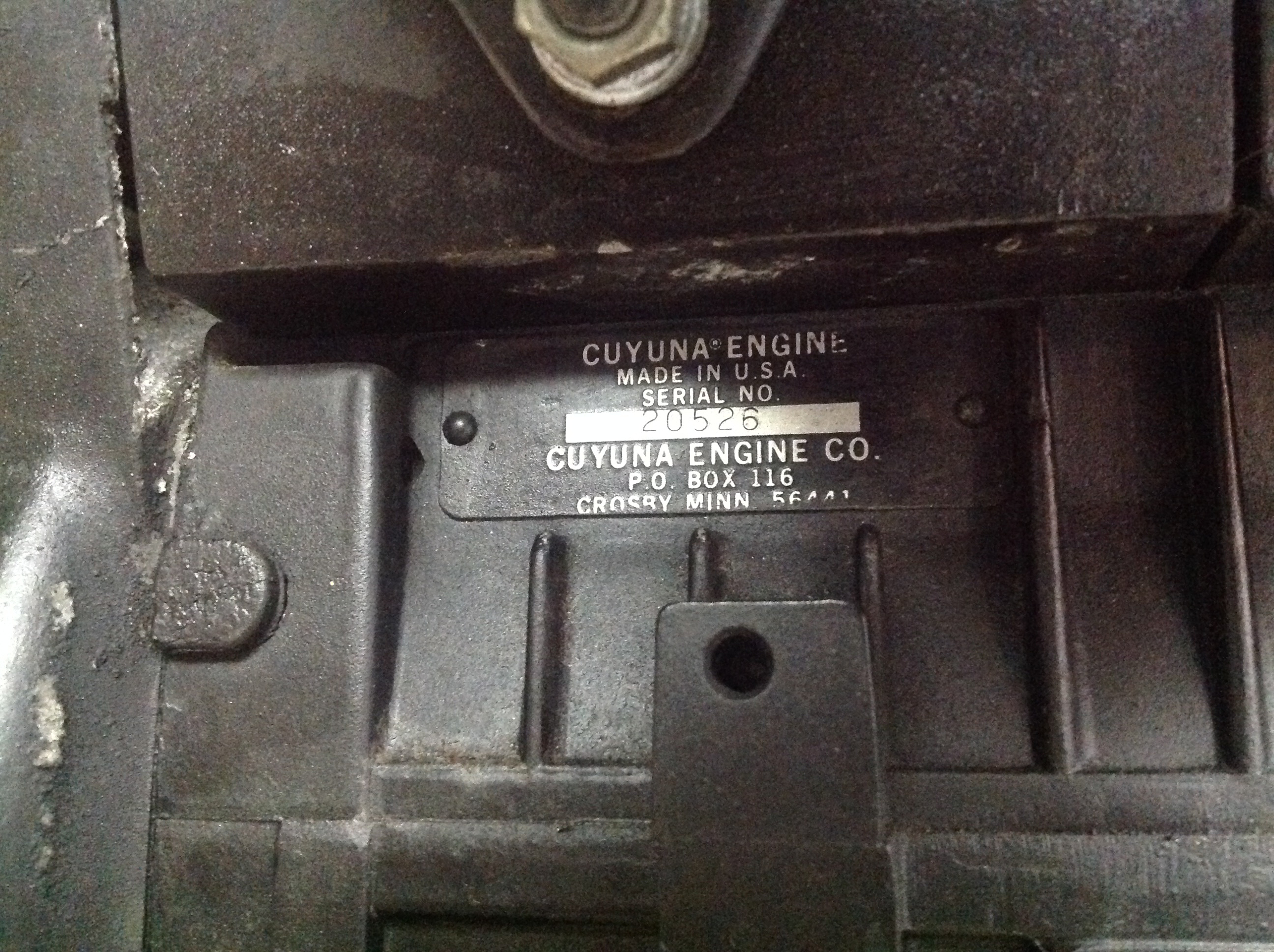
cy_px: 476
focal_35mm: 35
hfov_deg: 52.7
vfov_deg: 40.6
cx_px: 637
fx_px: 1286
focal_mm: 4.28
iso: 800
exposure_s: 1/15
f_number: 2.4
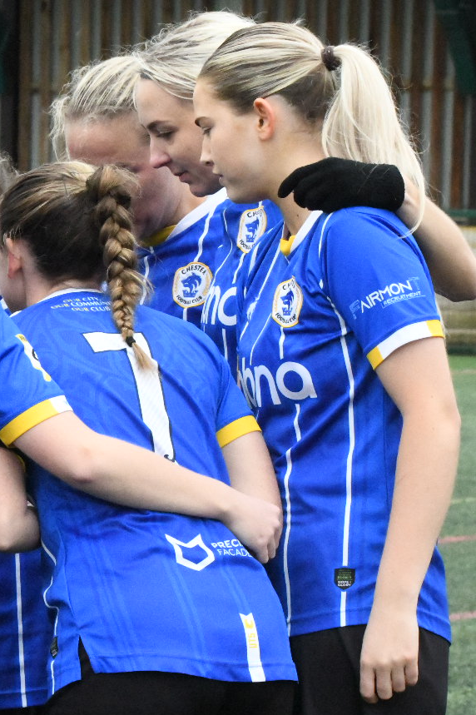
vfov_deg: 7.3
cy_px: 436
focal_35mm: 283
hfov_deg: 4.8
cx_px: -154
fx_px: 5617
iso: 25600
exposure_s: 1/400
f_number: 20
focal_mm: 150
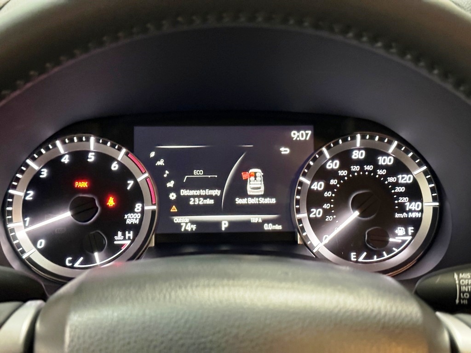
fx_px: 653
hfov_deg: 39.7
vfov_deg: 30.3
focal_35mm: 48
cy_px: 176
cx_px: 236
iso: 640
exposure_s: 1/24
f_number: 1.78
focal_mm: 6.86
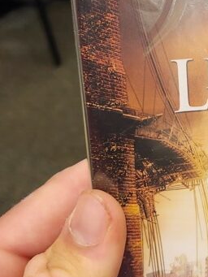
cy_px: 146
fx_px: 649
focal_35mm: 81
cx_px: 262
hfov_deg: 17.2
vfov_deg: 24.1
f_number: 1.8
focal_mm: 5.4
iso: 400
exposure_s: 1/120
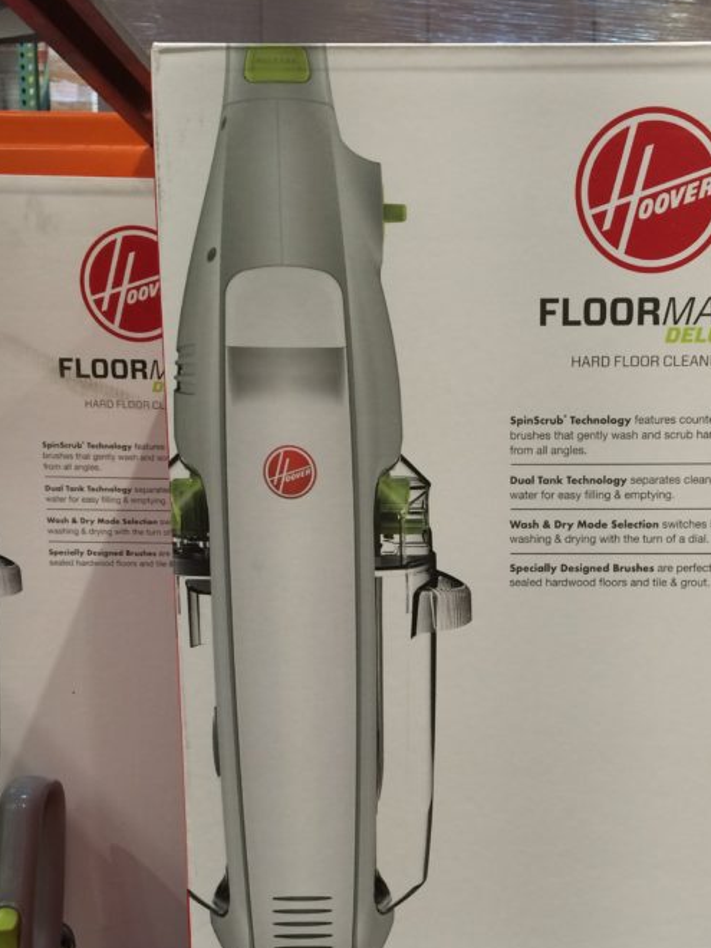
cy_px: 728
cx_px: 497
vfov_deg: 40.7
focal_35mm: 45
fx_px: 1232
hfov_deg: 31.8
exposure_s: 1/33
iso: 125
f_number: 2.2
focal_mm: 4.15
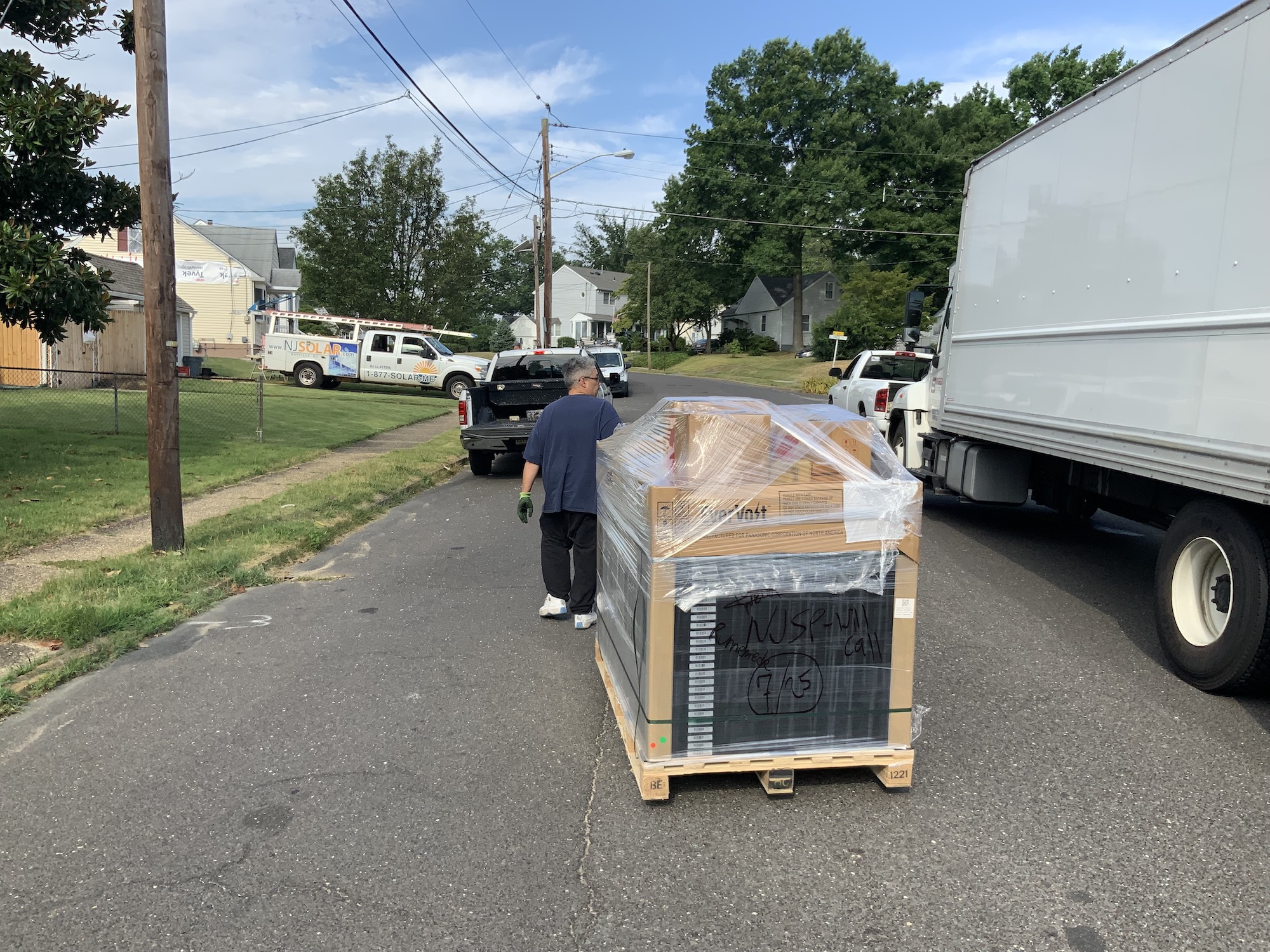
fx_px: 1064
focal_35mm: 29
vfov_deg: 48.2
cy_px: 476
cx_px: 635
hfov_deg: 61.7
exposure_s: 1/929
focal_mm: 3
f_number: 1.8
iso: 16
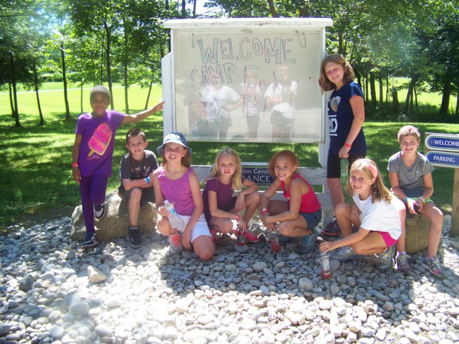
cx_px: 230
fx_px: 477
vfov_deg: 39.7
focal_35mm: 36
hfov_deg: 51.4
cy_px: 172
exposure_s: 1/200
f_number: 2.8
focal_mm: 5.85
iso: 64
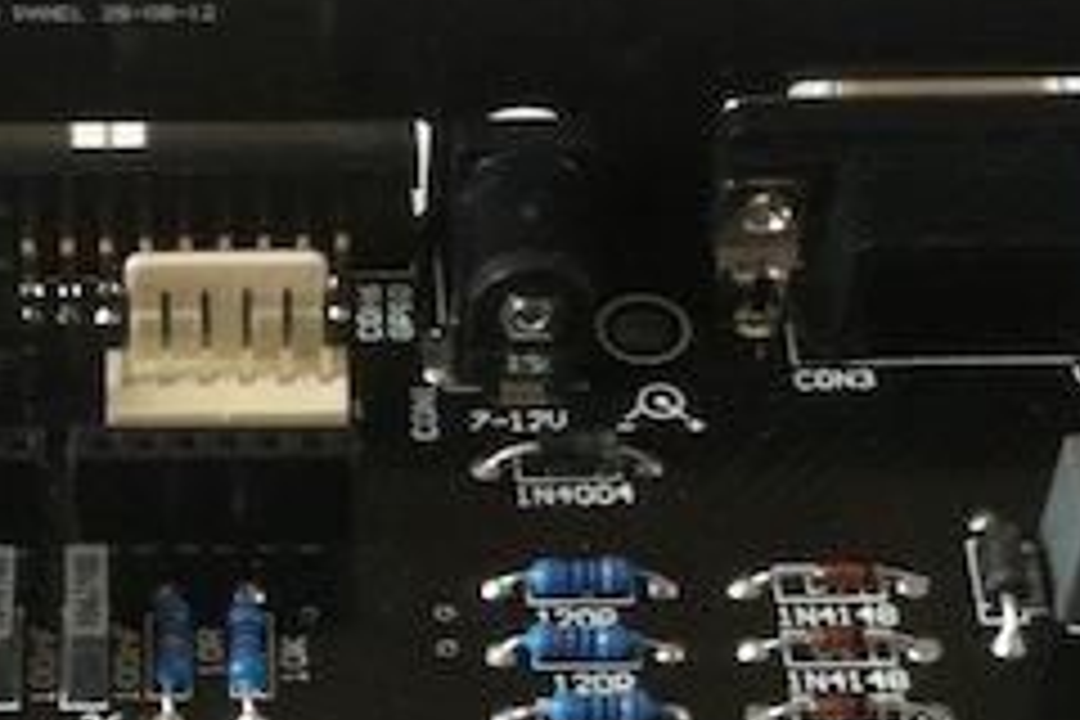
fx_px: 3630
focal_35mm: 121
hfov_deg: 16.8
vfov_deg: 11.2
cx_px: 194
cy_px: 770
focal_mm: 3.85
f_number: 2.8
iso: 125
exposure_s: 1/15
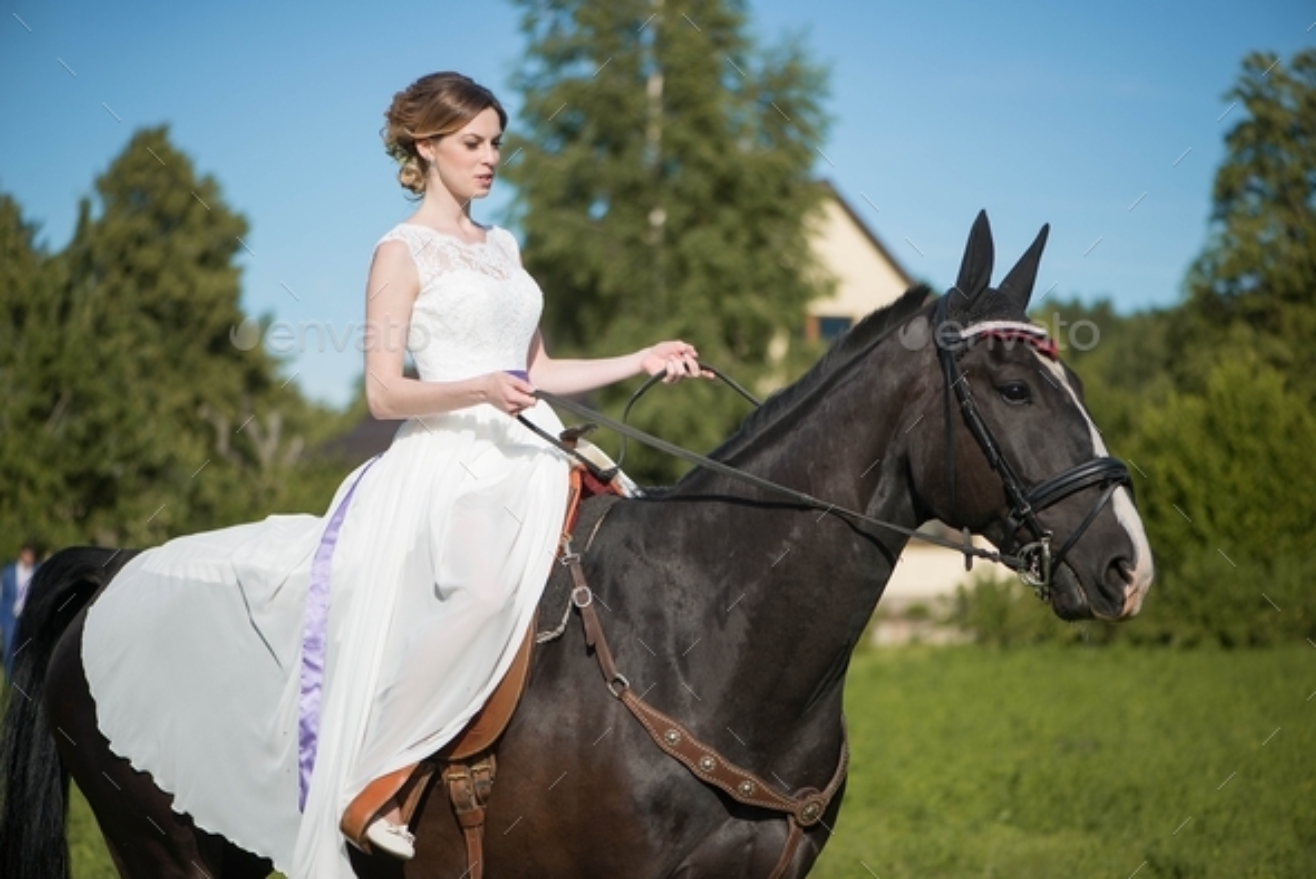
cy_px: 440
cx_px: 658
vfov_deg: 13.1
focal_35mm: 105
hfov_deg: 19.4
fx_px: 3840
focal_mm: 105
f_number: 2.8
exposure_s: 1/2000
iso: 100
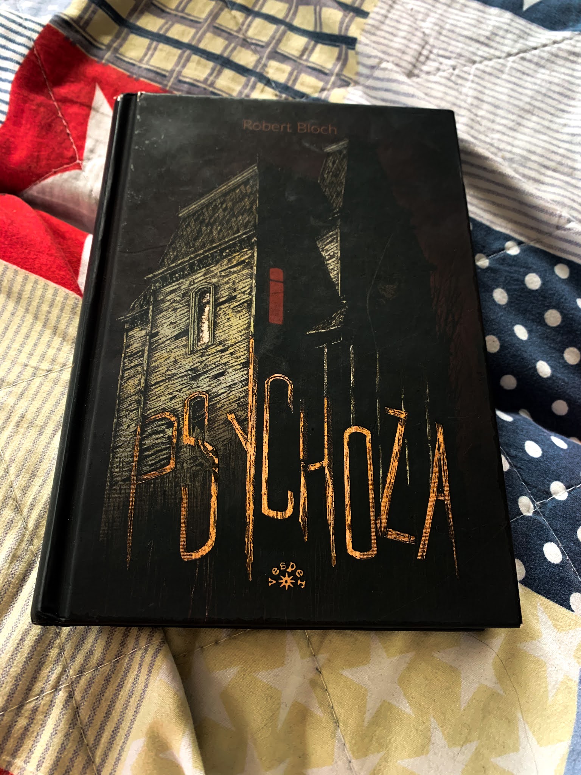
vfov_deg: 67.3
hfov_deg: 53.1
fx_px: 582
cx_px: 290
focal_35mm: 26
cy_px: 388
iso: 125
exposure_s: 1/60
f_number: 1.8
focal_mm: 4.25
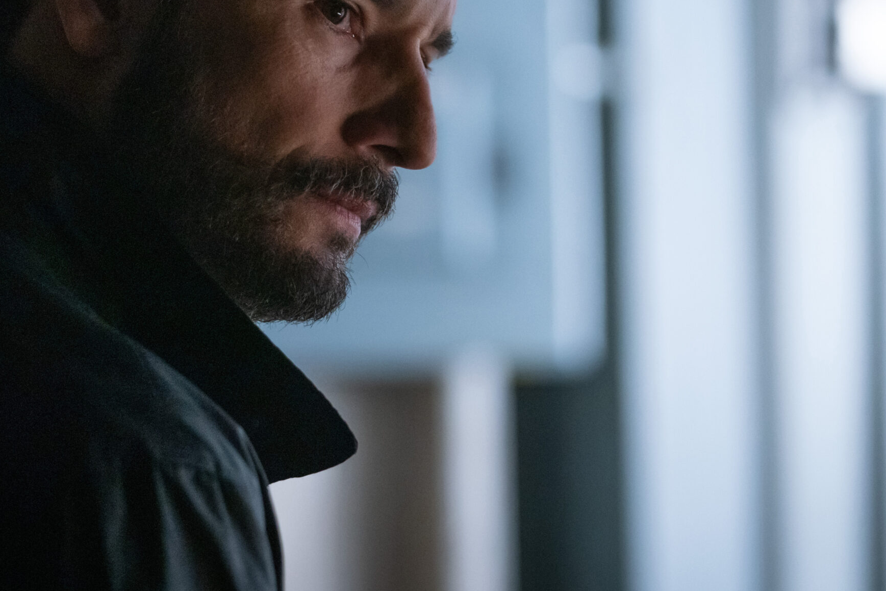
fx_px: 4134
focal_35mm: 168
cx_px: 396
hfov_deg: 12.2
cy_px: 175
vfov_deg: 8.2
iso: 5000
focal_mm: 114
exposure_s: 1/200
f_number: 2.8
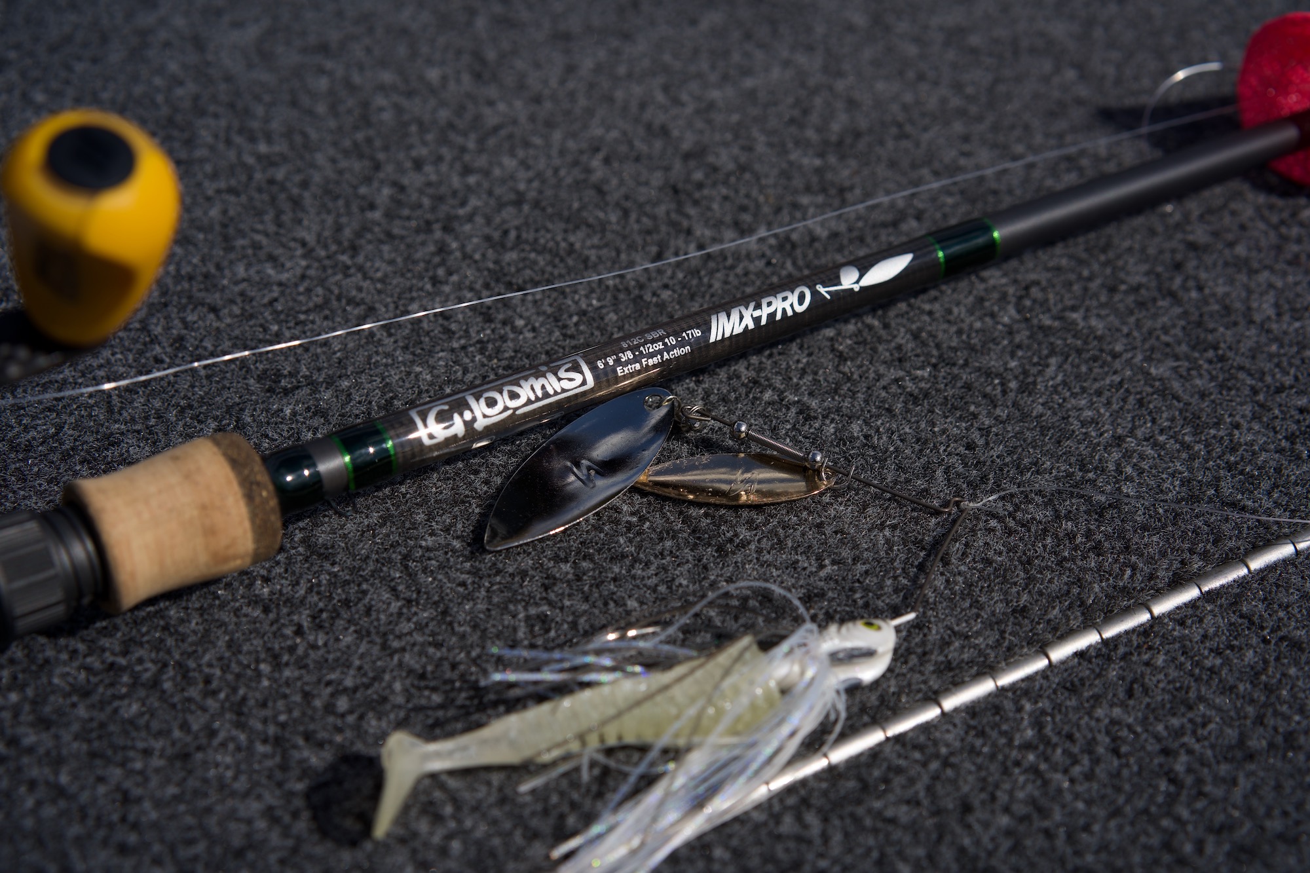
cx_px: 655
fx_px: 2001
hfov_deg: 36.2
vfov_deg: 24.6
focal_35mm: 55
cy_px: 436
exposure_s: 1/640
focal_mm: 55
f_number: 5.6
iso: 50
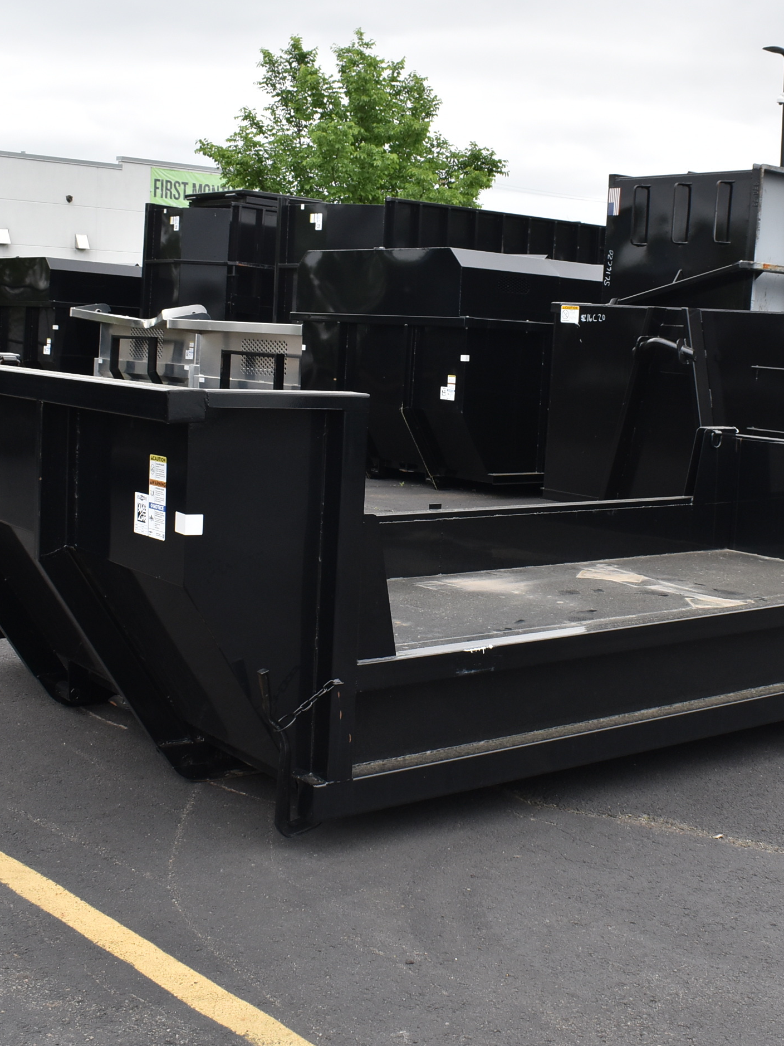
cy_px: 497
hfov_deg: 31.4
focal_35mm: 46
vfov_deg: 41.2
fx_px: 1389
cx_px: 479
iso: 400
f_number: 9
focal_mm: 20
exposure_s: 1/250
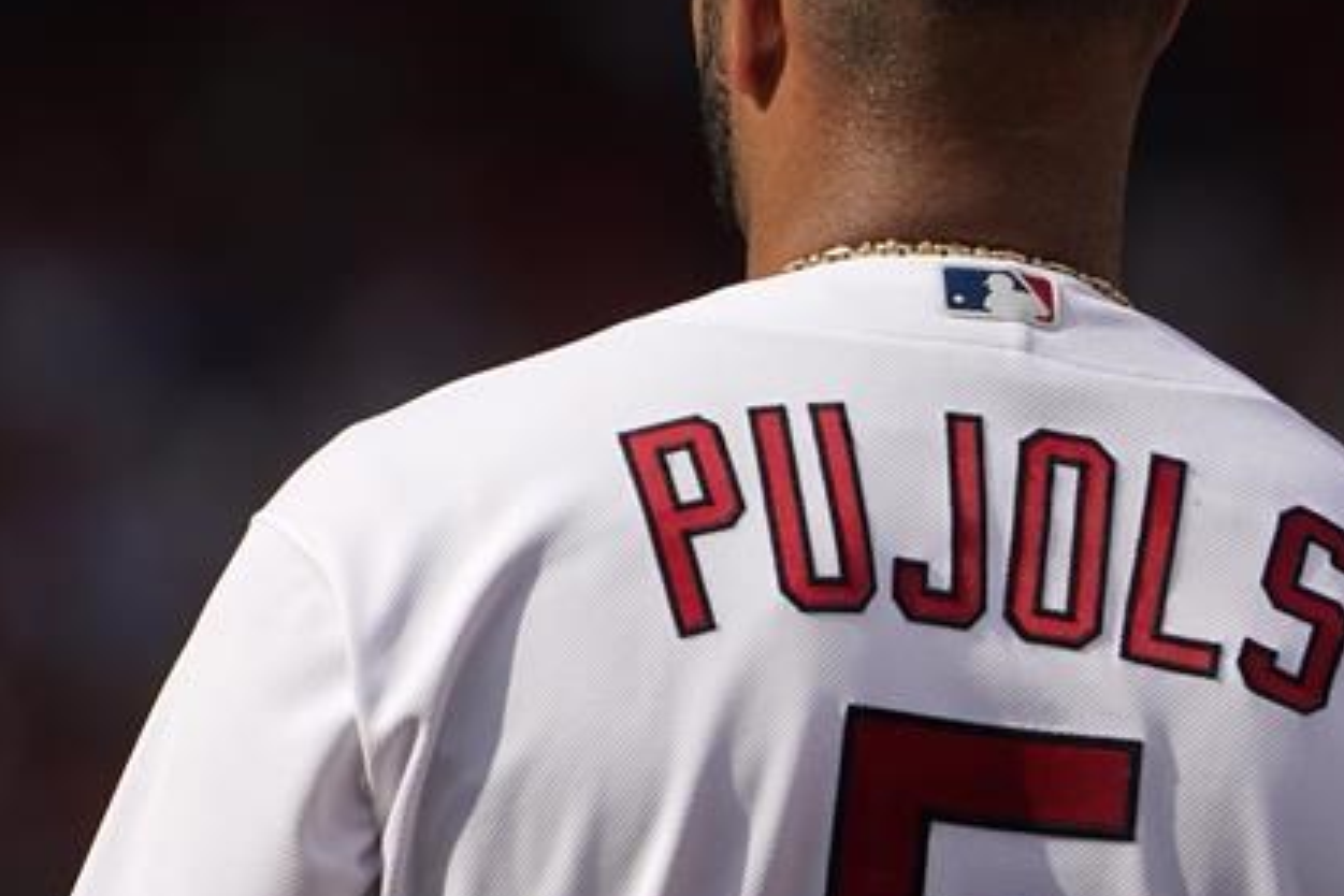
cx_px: 458
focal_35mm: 1472
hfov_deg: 1.4
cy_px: 240
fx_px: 54950
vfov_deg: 0.9
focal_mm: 600
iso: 250
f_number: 6.3
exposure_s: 1/2500
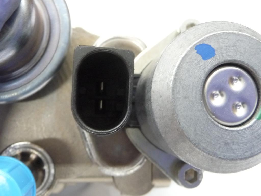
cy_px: 98
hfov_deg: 52.6
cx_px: 130
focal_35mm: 35
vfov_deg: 40.7
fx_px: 264
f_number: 3.3
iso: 400
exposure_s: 1/13
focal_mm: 4.7
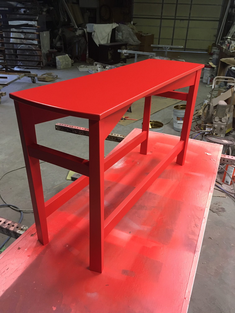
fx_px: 262
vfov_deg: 61.7
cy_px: 156
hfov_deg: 48.2
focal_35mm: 29
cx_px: 118
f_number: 2.2
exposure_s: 1/30
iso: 125
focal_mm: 4.15
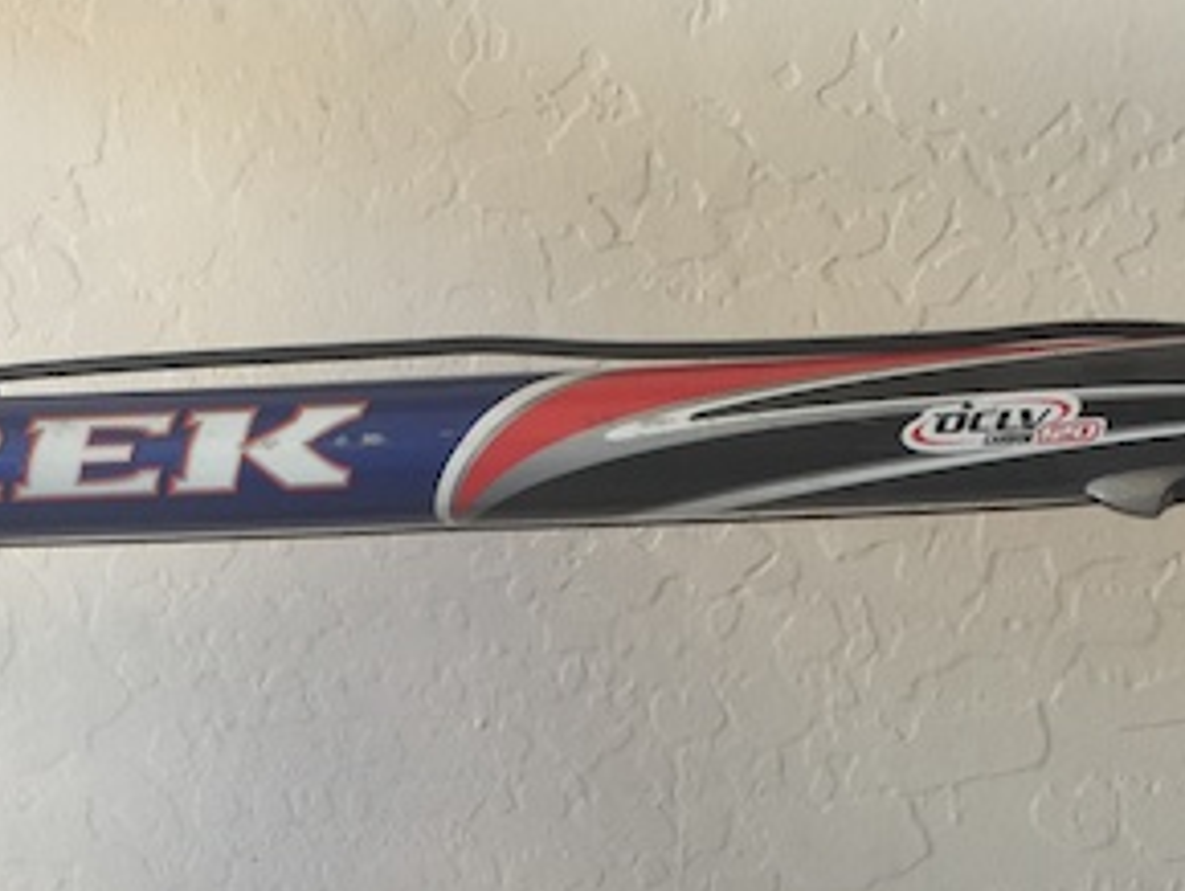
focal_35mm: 80
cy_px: 1091
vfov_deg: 17.5
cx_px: 437
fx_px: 2741
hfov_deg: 24.3
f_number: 2.2
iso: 32
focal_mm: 4.15
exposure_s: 1/60
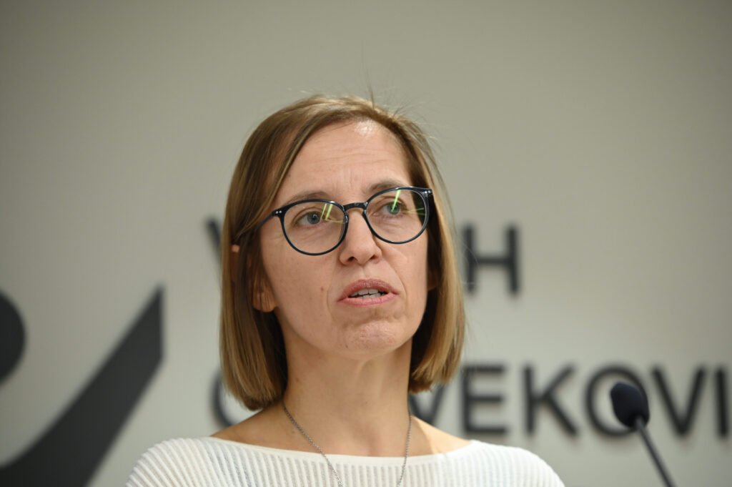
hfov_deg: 10.3
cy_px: 244
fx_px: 4063
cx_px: 366
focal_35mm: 200
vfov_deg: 6.9
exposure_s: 1/160
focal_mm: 200
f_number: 4
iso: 2000
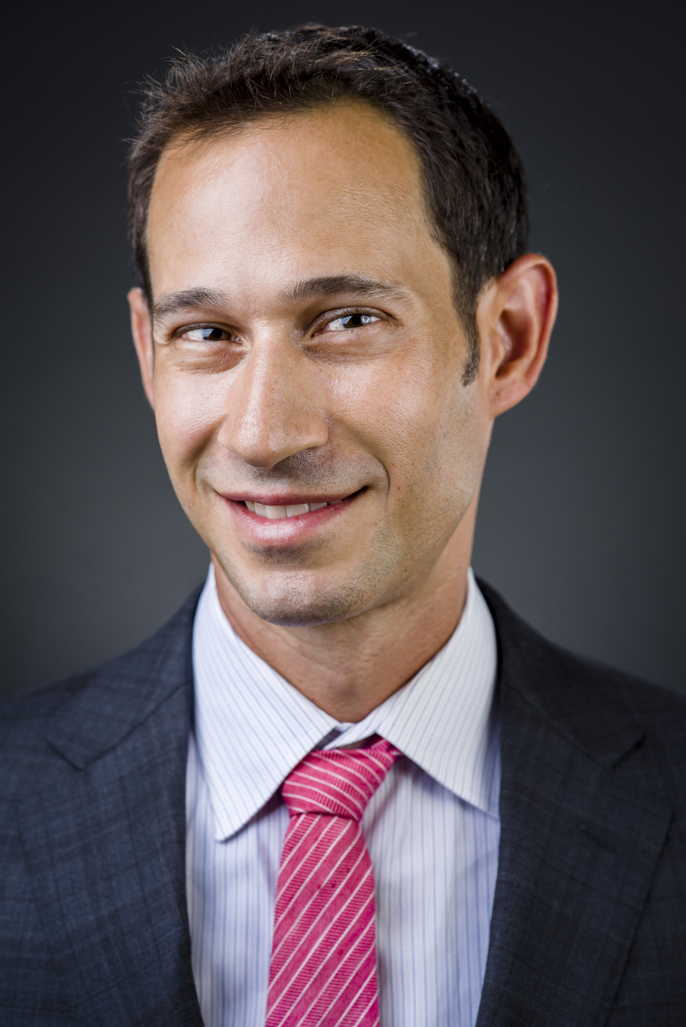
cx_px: 343
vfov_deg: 23.9
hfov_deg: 16.1
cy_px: 514
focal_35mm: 85
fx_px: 2427
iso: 200
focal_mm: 85
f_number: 5.6
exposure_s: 1/200
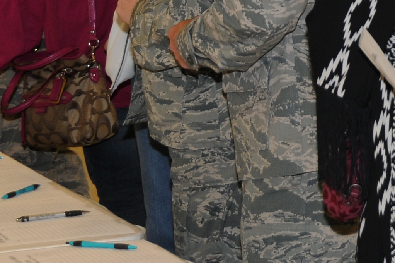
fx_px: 2345
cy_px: -68
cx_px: 407
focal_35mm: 214
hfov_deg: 9.6
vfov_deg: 6.4
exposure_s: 1/60
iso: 200
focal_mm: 34
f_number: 5
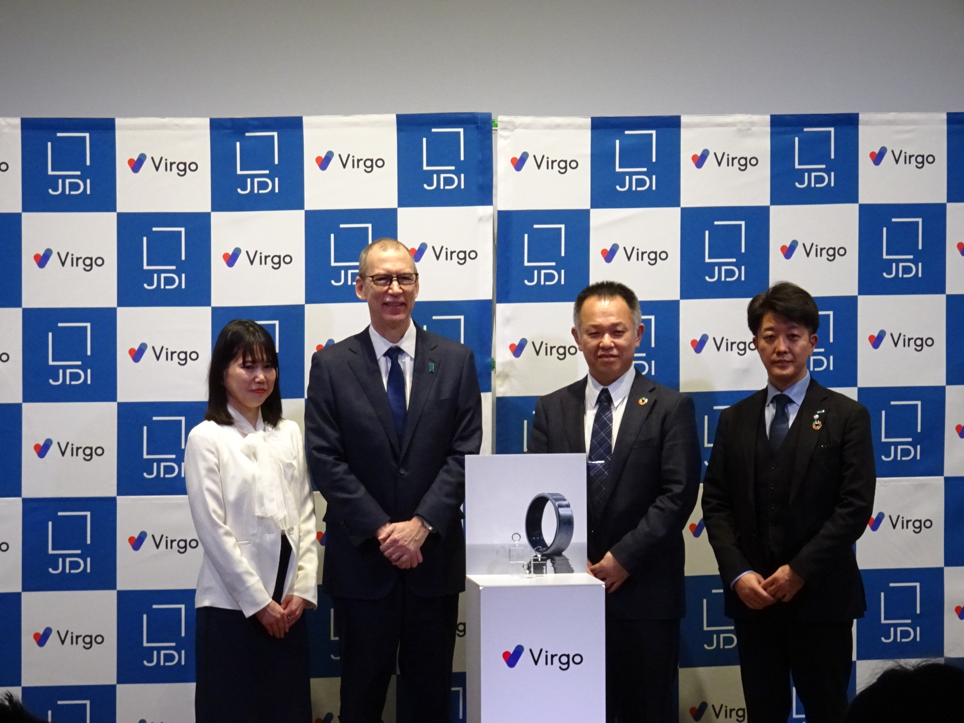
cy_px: 362
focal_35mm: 115
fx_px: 3203
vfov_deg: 12.9
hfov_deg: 17.1
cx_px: 482
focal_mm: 19.68
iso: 800
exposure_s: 1/100
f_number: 5.6
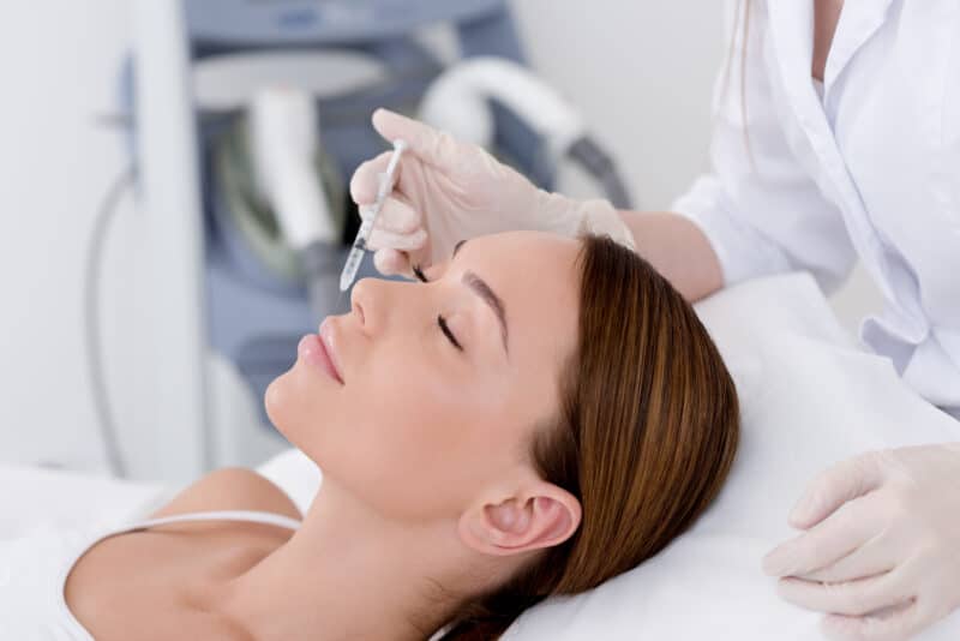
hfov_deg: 23.9
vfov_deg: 16.1
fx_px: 2267
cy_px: 320
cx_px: 480
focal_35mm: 85
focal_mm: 85
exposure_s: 1/160
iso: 125
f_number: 3.5
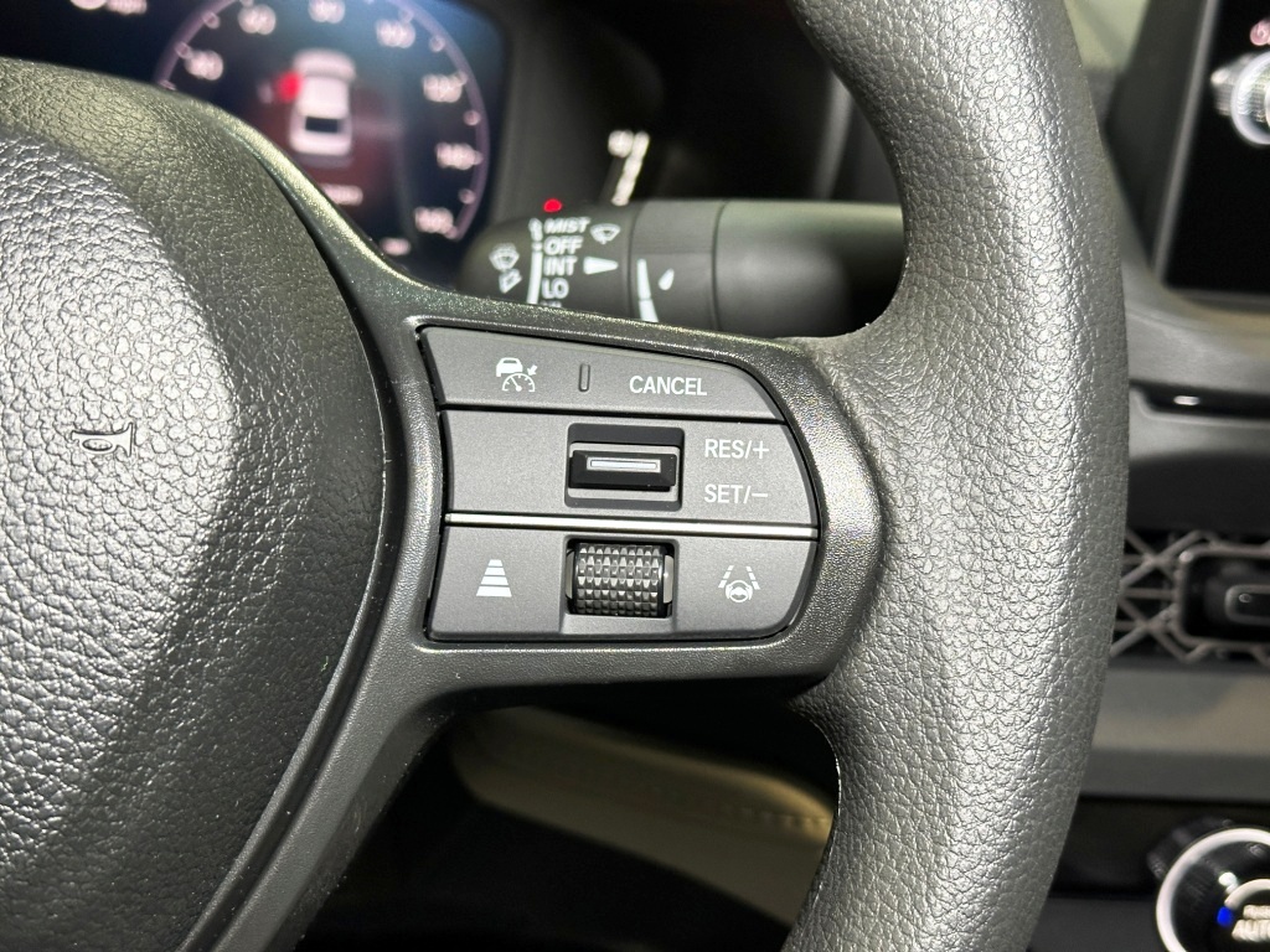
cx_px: 635
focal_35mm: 48
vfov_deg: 30.3
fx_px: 1761
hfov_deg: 39.7
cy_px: 476
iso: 320
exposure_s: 1/40
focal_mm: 6.86
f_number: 1.78
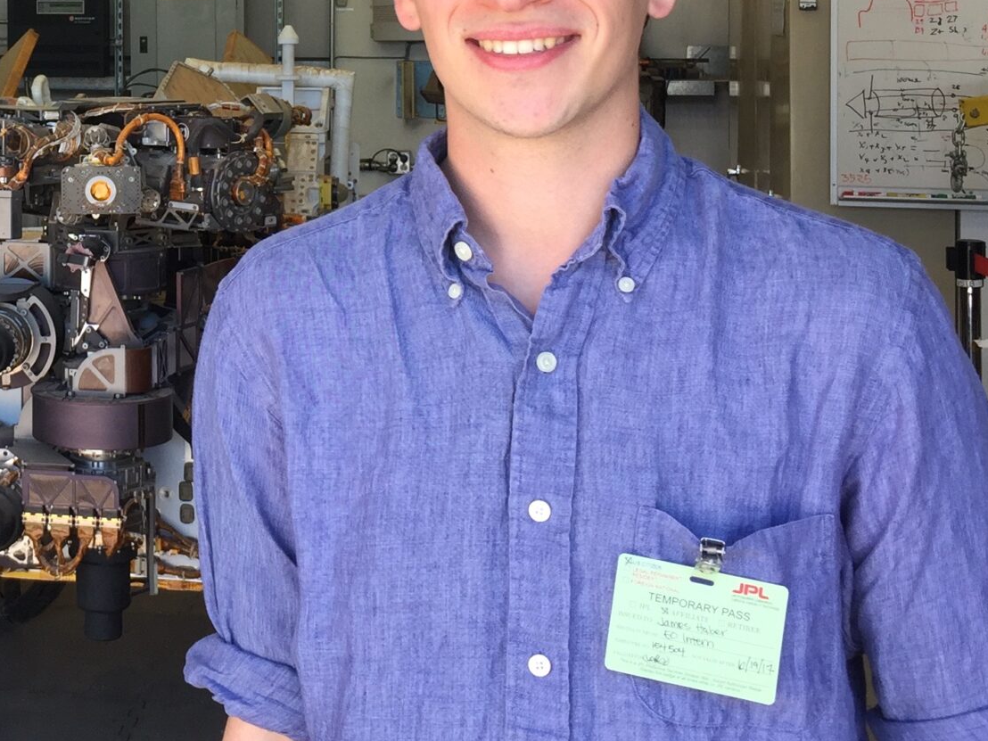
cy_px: 29
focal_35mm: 67
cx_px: 27
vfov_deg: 21.3
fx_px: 1912
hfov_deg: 27.5
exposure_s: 1/120
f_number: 2.2
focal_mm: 4.15
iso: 32
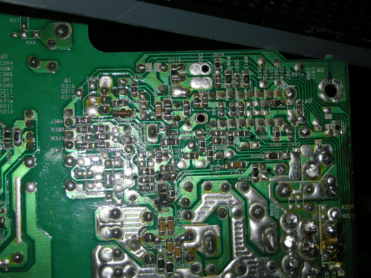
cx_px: 186
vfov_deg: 19.4
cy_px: 139
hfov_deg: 25.7
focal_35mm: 76
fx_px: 815
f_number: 7.8
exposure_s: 1/60
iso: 50
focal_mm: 12.3
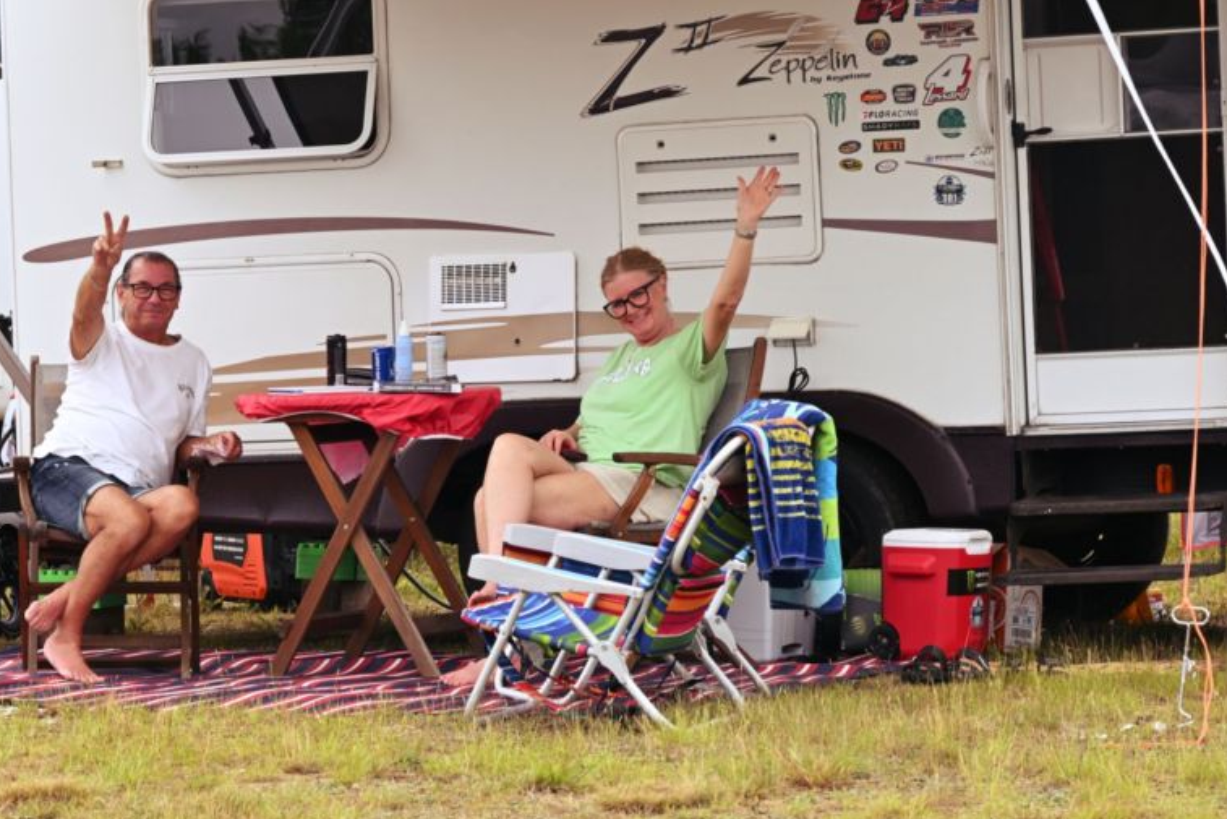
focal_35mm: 206
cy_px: 360
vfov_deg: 6.7
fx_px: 7022
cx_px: 498
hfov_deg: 10.0
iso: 125
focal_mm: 130
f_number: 8
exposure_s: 1/100
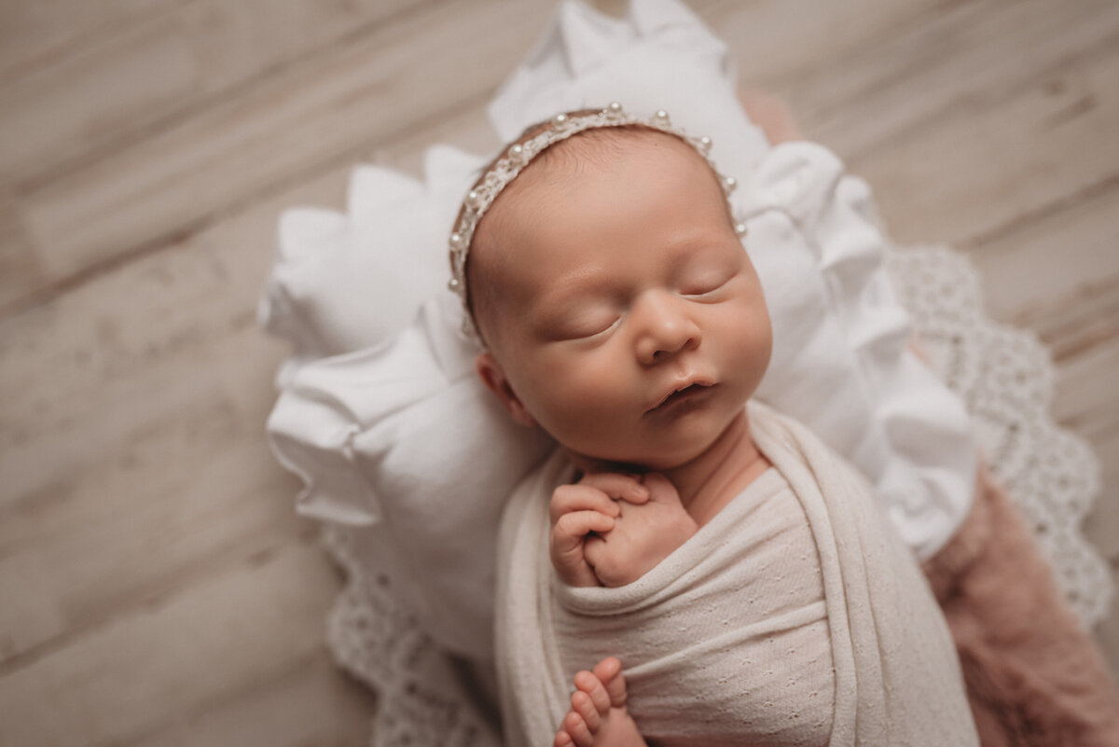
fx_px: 1088
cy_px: 374
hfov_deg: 54.4
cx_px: 560
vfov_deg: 37.9
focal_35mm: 35
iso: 100
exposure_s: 1/160
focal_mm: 35
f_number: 2.8
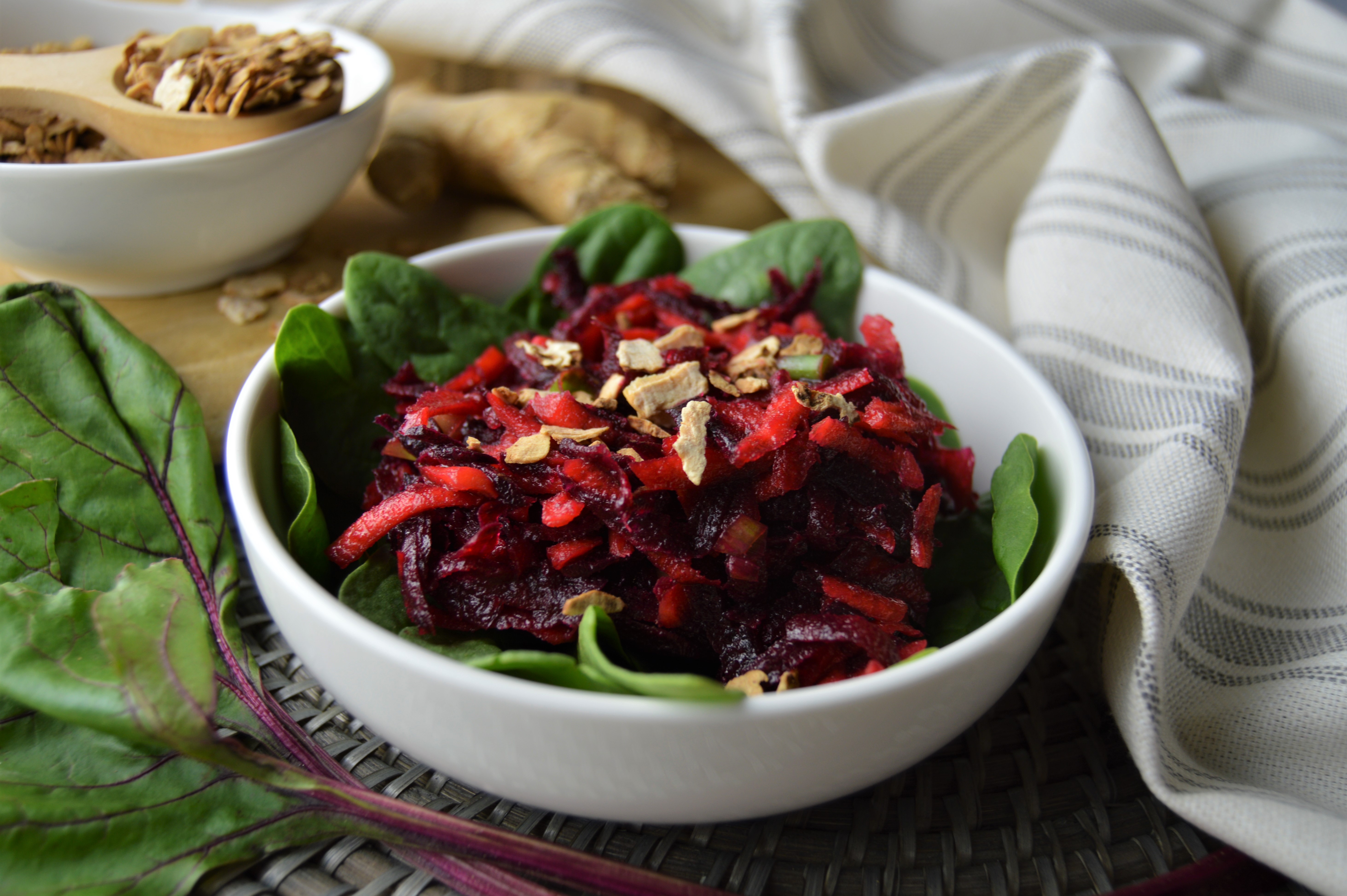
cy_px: 448
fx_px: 1346
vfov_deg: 36.8
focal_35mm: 36
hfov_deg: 53.2
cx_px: 674
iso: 100
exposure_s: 1/80
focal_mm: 24
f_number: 4
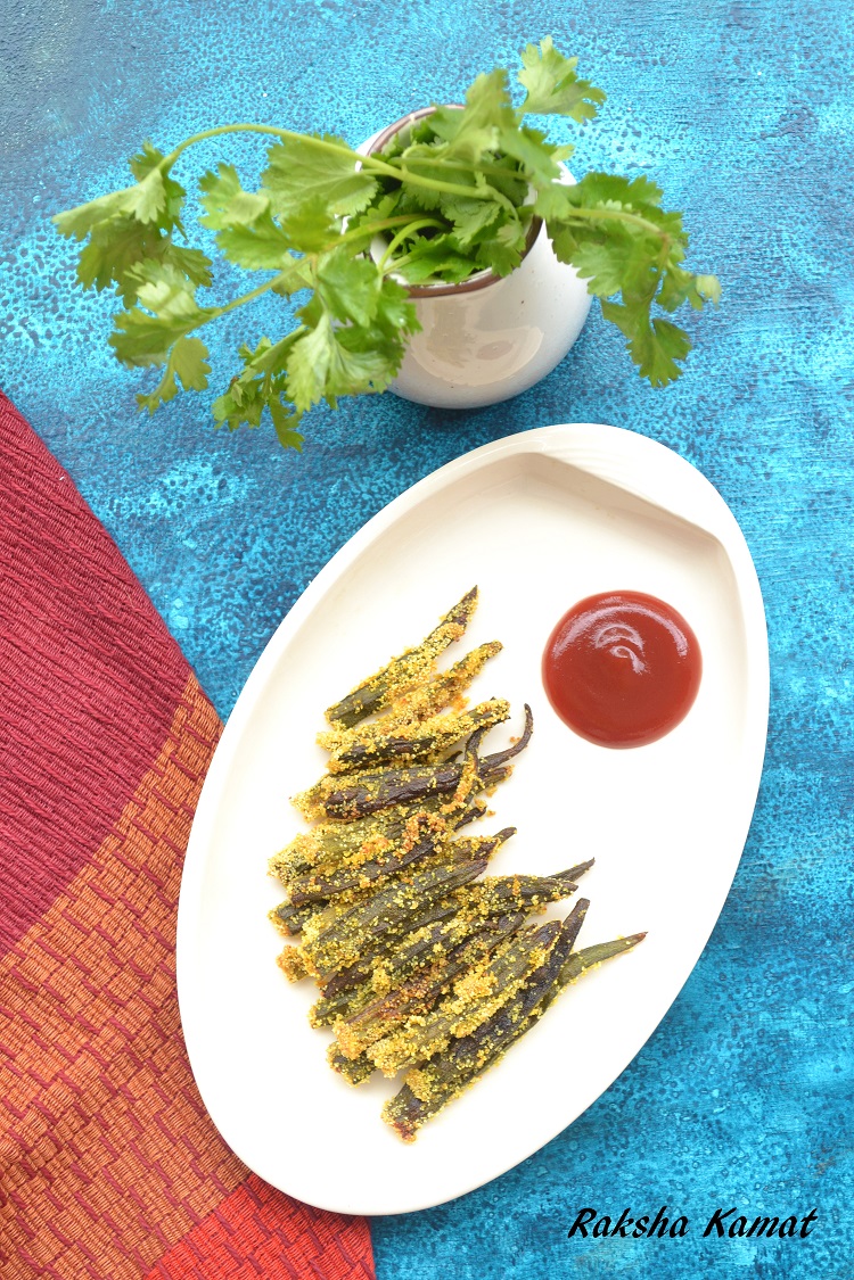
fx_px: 2348
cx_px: 427
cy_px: 640
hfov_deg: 20.6
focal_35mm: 66
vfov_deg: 30.5
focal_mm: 44
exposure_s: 1/60
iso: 400
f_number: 5.6
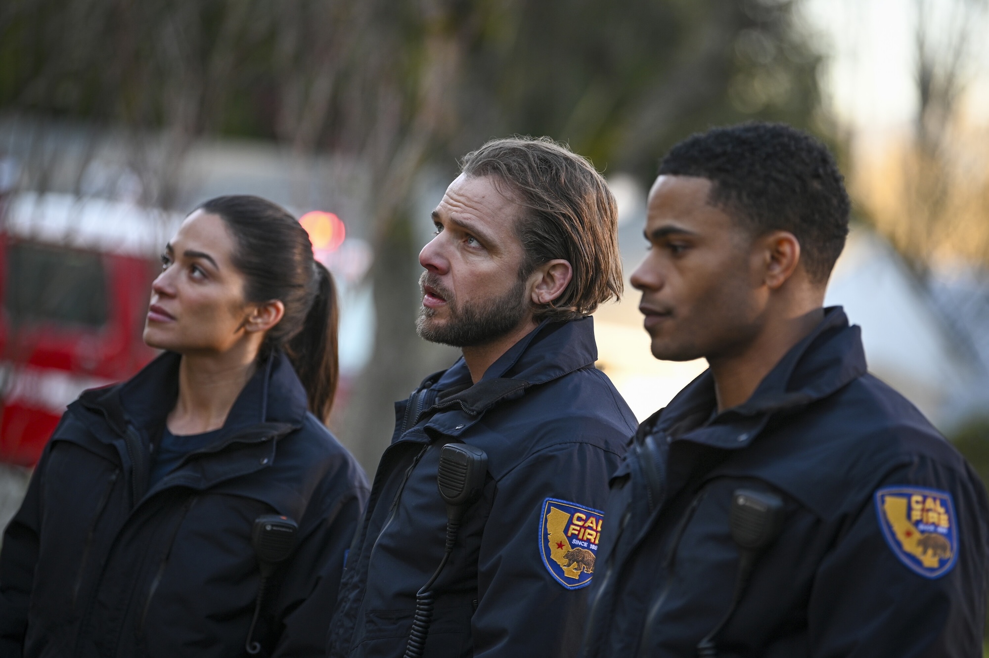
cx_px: 494
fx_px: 4256
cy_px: 329
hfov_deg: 13.3
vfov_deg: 8.8
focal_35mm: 155
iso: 400
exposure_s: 1/500
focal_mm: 155
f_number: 2.8
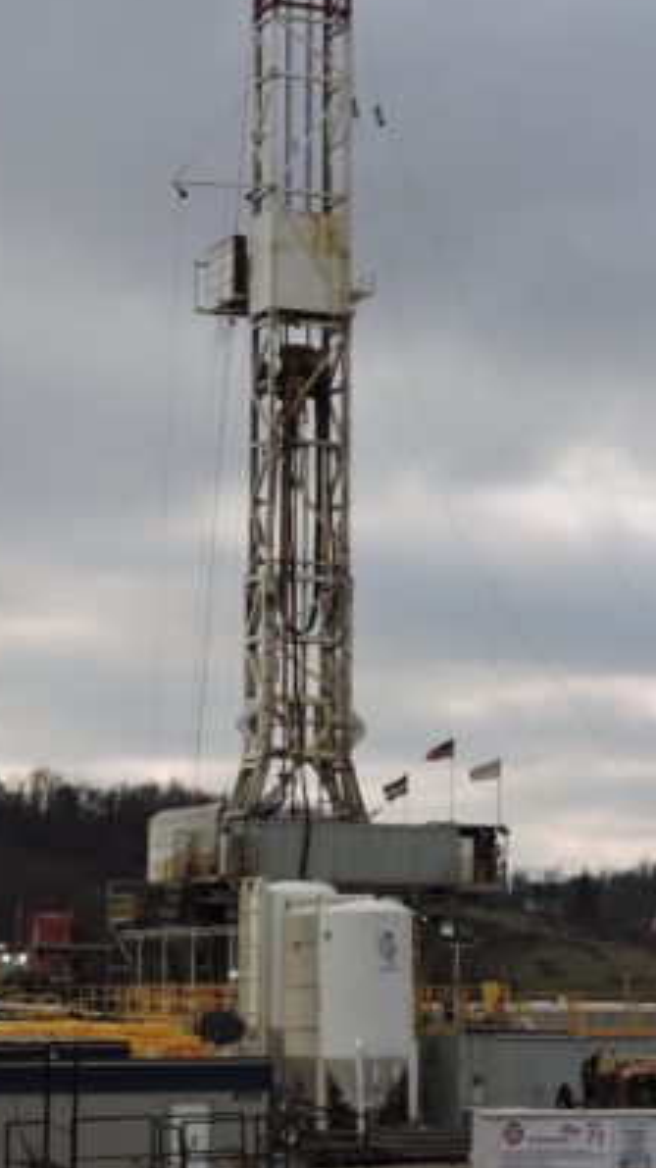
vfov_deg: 20.7
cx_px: 319
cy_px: 500
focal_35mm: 103
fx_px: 3189
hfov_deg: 11.7
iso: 400
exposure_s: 1/1250
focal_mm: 13.4
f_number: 6.2
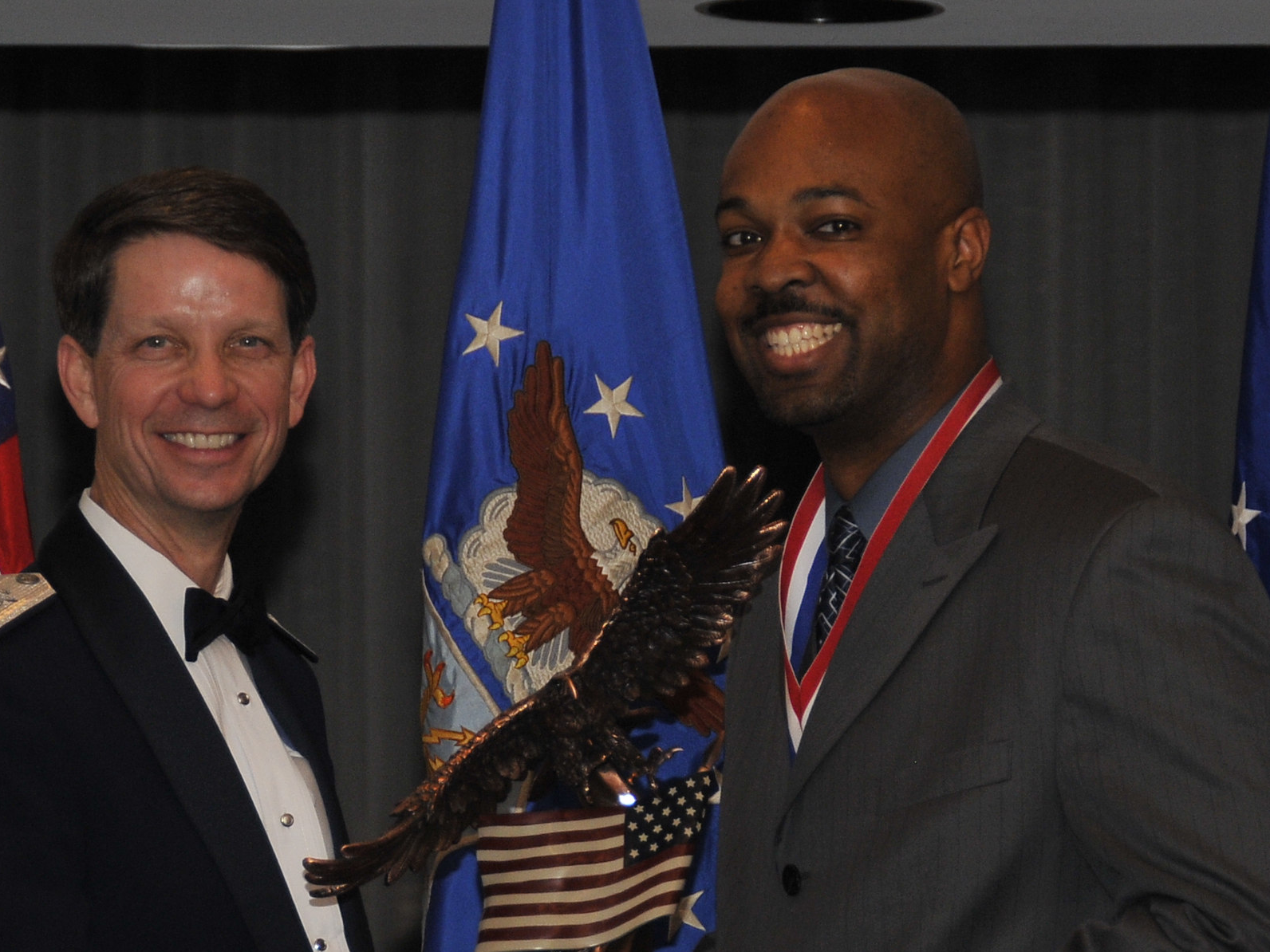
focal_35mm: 326
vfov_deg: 4.6
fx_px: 11960
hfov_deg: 6.1
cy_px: 730
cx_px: 814
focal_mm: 112
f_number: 5.6
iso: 500
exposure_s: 1/60
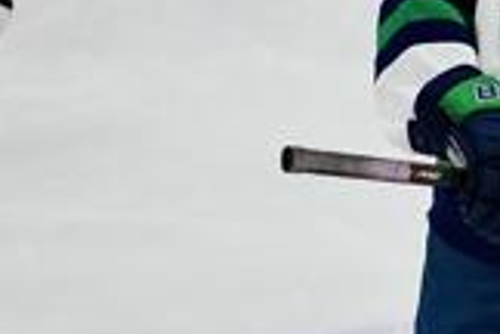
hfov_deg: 2.8
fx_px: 10305
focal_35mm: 742
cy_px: 25
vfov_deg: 1.9
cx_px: 673
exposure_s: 1/1600
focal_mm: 200
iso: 8000
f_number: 3.2
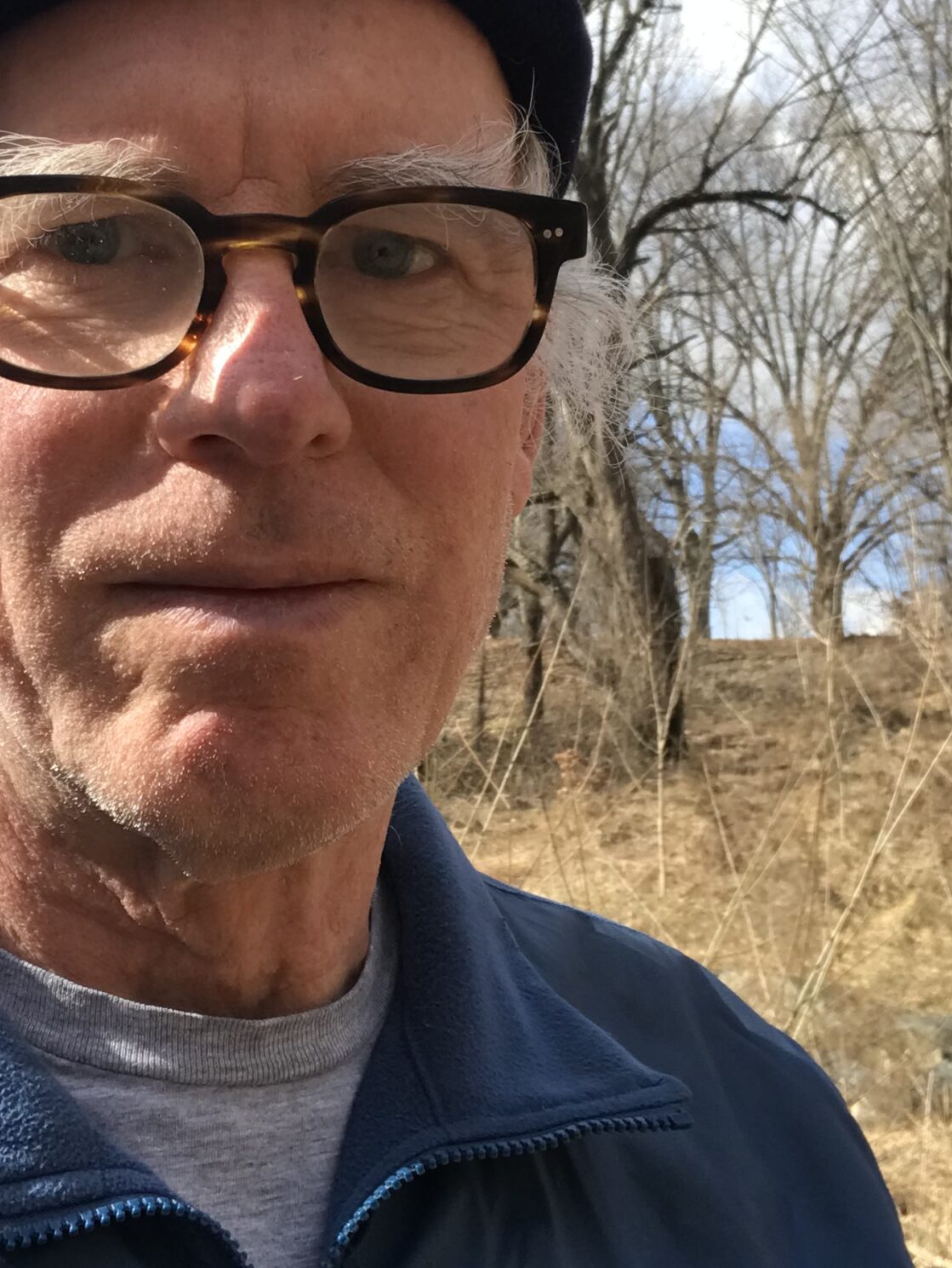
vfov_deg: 34.8
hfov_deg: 26.4
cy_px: 505
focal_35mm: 55
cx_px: 321
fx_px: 2014
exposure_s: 1/549
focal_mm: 2.87
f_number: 2.2
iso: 25
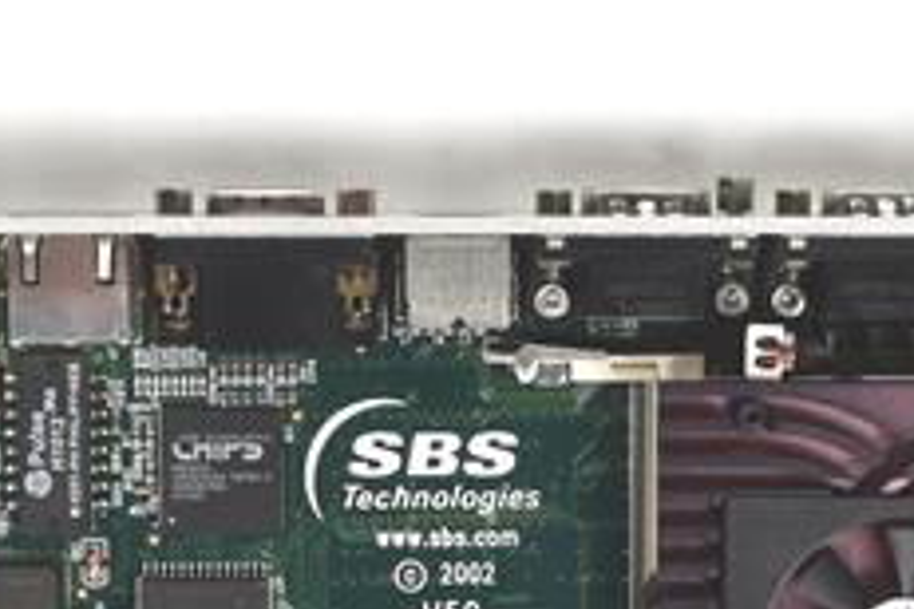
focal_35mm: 70
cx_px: 625
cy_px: 771
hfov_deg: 28.6
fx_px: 1777
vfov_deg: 18.3
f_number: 10
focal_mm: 18
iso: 100
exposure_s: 1/200
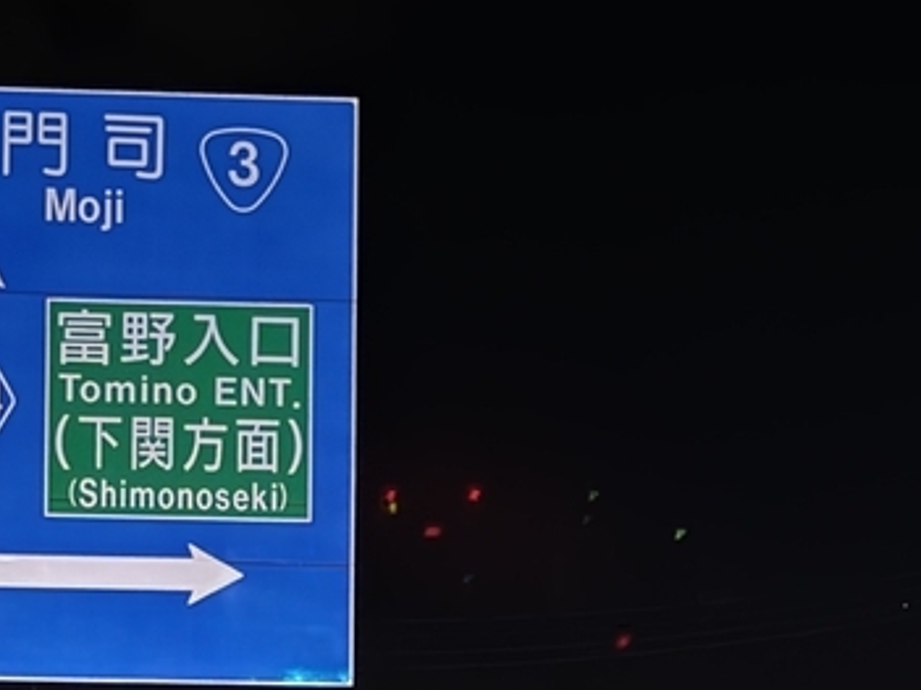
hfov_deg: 12.1
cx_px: 396
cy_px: 963
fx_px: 4362
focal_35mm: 164
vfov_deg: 8.9
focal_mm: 6.76
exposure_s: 1/5
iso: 400
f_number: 1.78
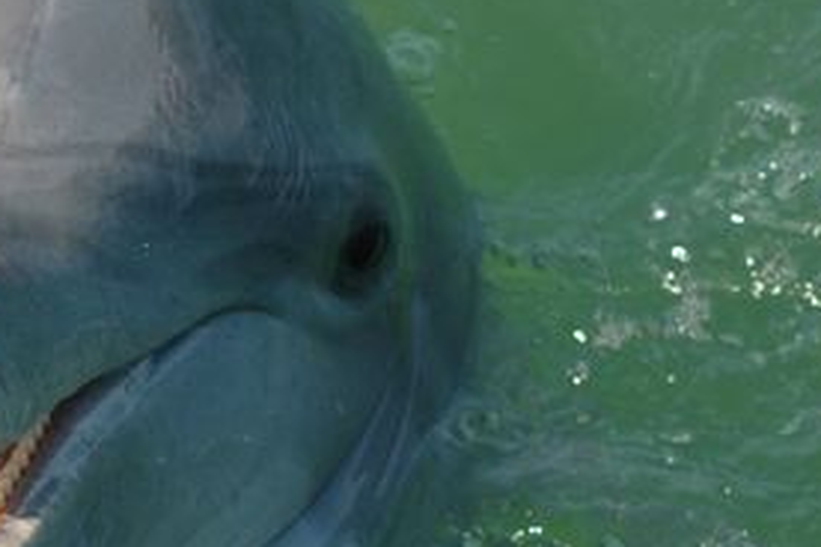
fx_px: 5633
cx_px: 211
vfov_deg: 5.6
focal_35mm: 247
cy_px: 291
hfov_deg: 8.3
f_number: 9
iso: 200
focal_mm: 70
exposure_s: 1/250
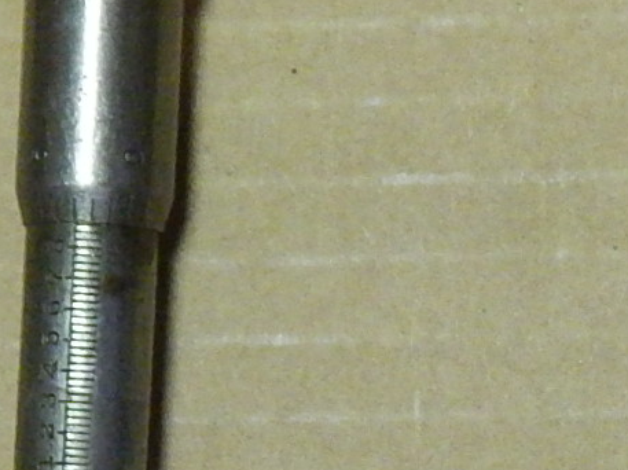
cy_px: 562
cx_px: 493
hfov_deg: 9.2
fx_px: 3879
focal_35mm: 214
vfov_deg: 6.9
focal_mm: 7.7
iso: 200
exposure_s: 1/25
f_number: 3.6
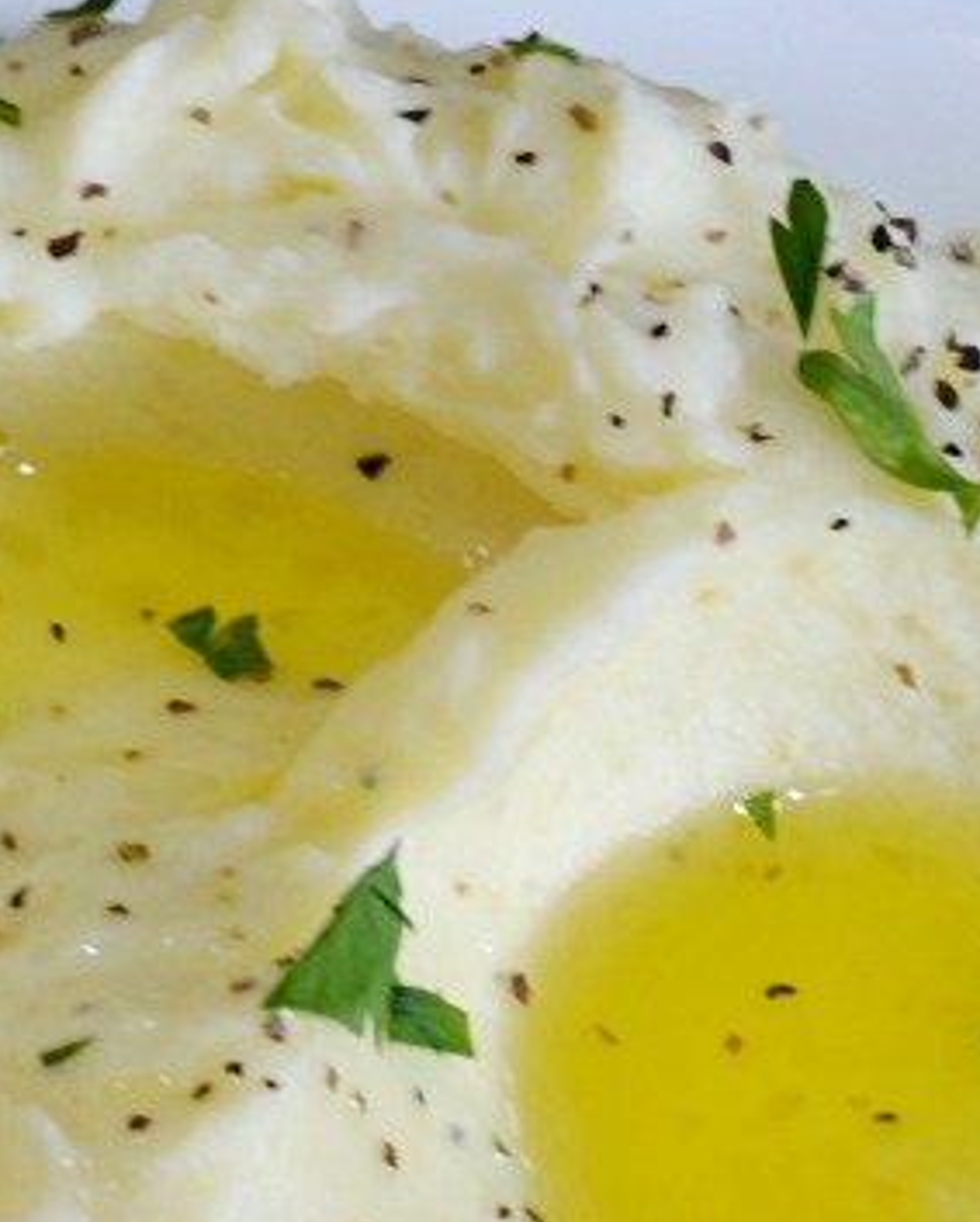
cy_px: 1340
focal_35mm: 239
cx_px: -229
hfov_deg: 6.4
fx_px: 8654
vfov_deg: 8.0
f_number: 10
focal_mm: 50
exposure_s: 1/4
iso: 100
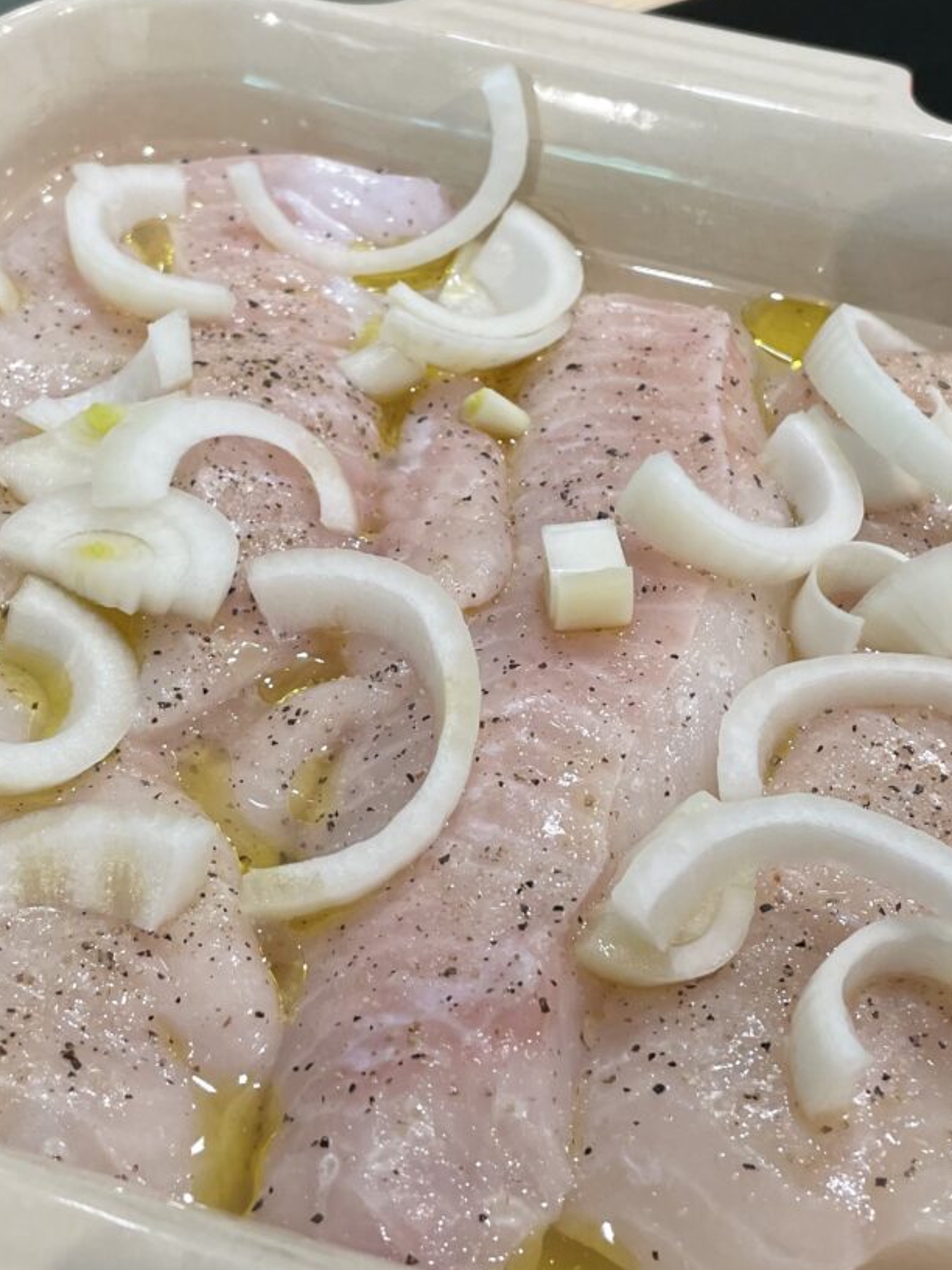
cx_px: 428
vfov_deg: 37.5
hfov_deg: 28.5
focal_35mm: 51
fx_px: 1870
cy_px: 588
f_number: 1.6
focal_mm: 4.2
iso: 125
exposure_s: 1/100
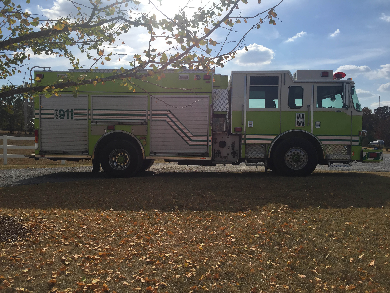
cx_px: 195
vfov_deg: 48.2
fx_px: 327
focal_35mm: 29
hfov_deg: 61.7
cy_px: 146
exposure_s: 1/3968
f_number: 2.2
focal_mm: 4.15
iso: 32
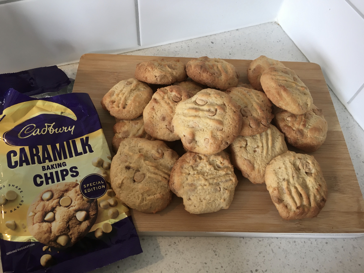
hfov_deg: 61.7
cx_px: 182
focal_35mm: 29
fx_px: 305
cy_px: 136
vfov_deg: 48.2
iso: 64
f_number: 2.2
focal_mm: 4.2
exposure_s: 1/33
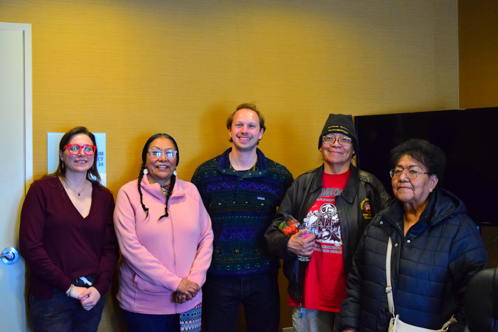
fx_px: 705
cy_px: 166
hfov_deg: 38.9
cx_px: 249
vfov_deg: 26.5
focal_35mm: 51
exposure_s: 1/160
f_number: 6.3
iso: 3200
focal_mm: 34
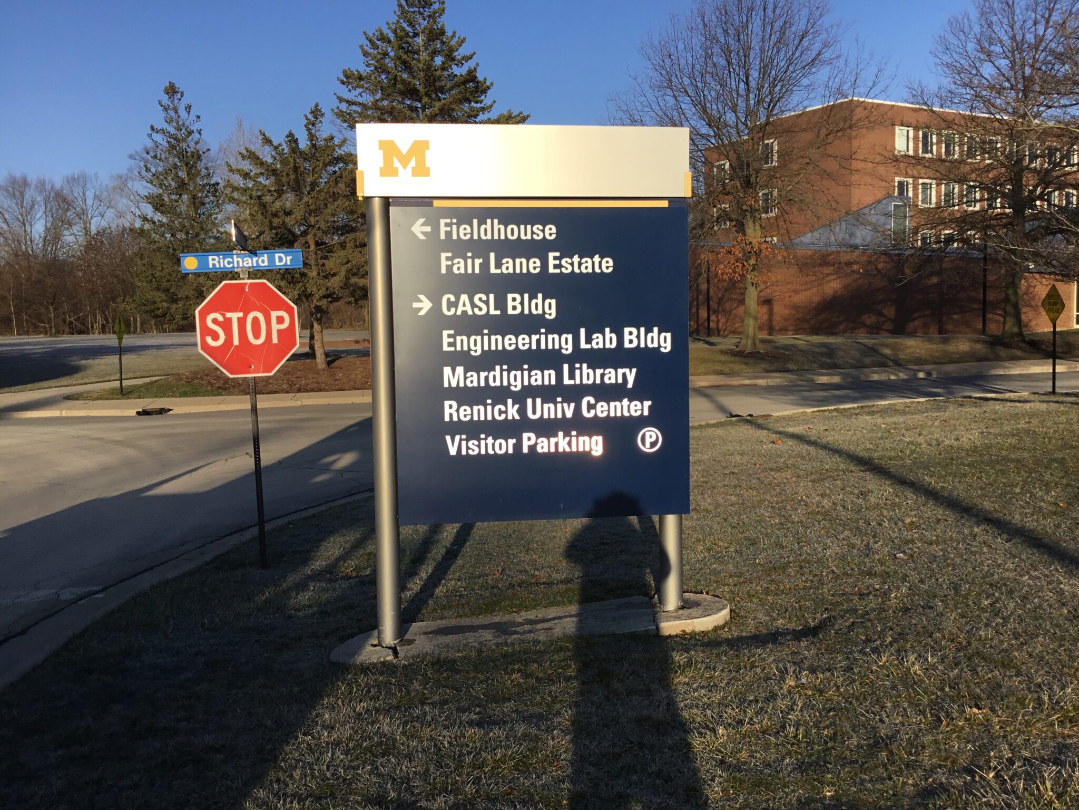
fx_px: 966
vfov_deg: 45.4
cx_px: 540
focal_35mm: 31
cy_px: 405
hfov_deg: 58.4
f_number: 2.4
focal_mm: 3.3
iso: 25
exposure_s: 1/1253
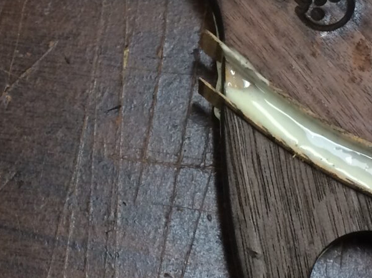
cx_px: 83
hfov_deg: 18.9
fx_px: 1106
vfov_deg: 14.3
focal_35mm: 103
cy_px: 46
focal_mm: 4.12
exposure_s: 1/30
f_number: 2.2
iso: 100
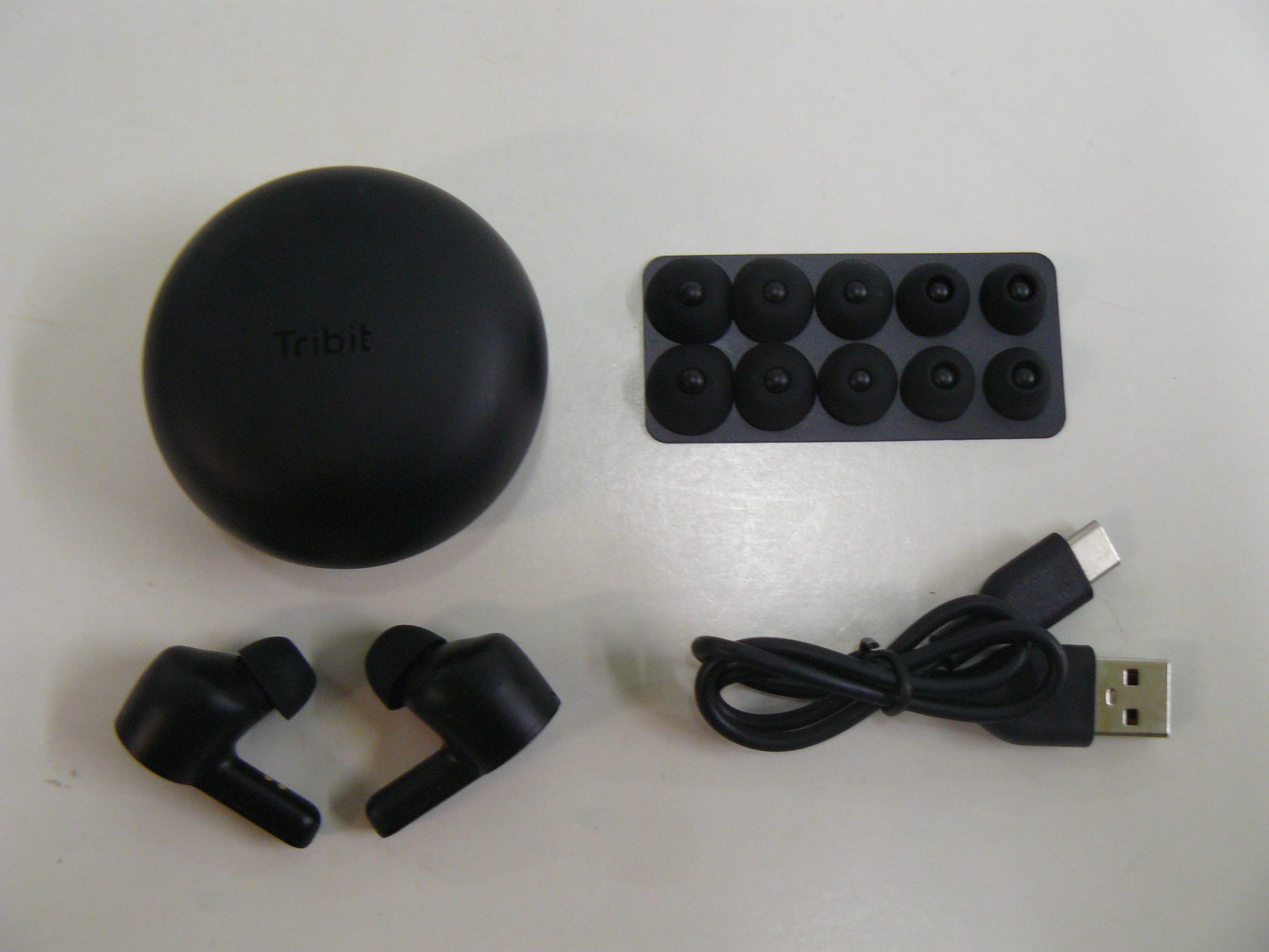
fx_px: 1320
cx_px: 634
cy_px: 476
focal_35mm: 36
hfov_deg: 51.4
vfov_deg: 39.7
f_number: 2.8
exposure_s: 1/30
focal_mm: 6
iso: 200
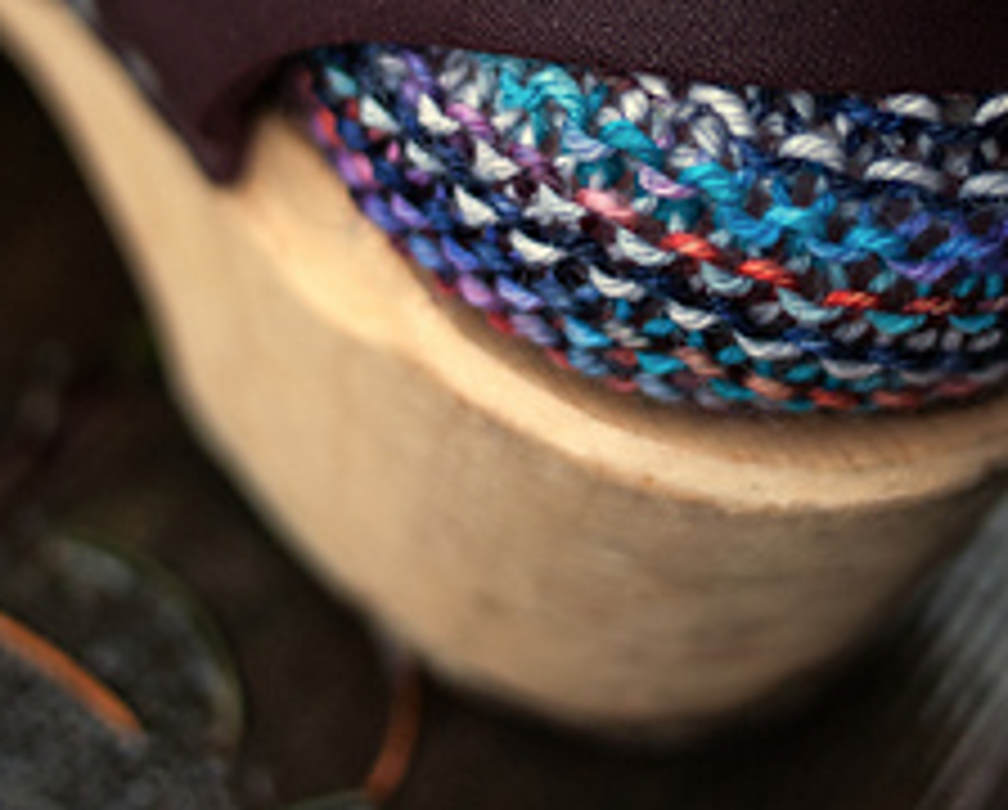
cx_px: 670
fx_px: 2600
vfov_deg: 17.4
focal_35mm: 87
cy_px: 34
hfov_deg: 21.9
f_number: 1.7
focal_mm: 20
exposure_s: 1/160
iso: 400
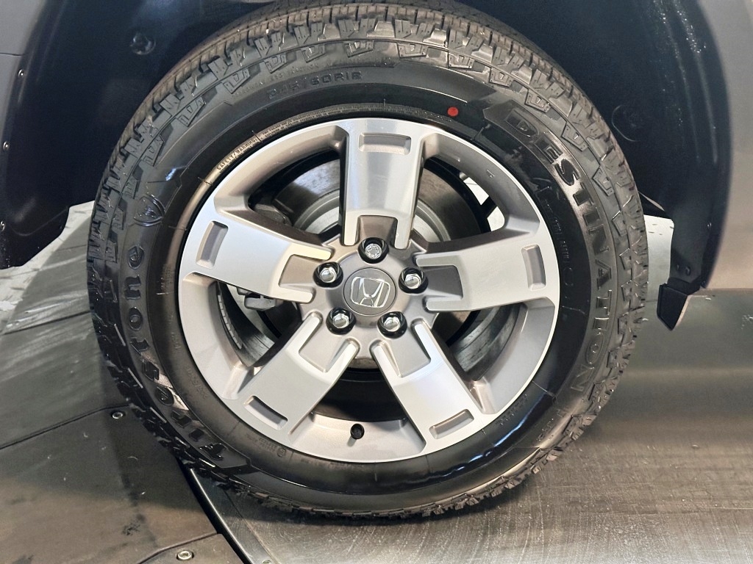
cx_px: 376
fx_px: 1044
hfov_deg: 39.7
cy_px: 282
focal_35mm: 48
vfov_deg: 30.3
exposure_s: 1/30
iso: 500
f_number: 1.78
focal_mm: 6.86
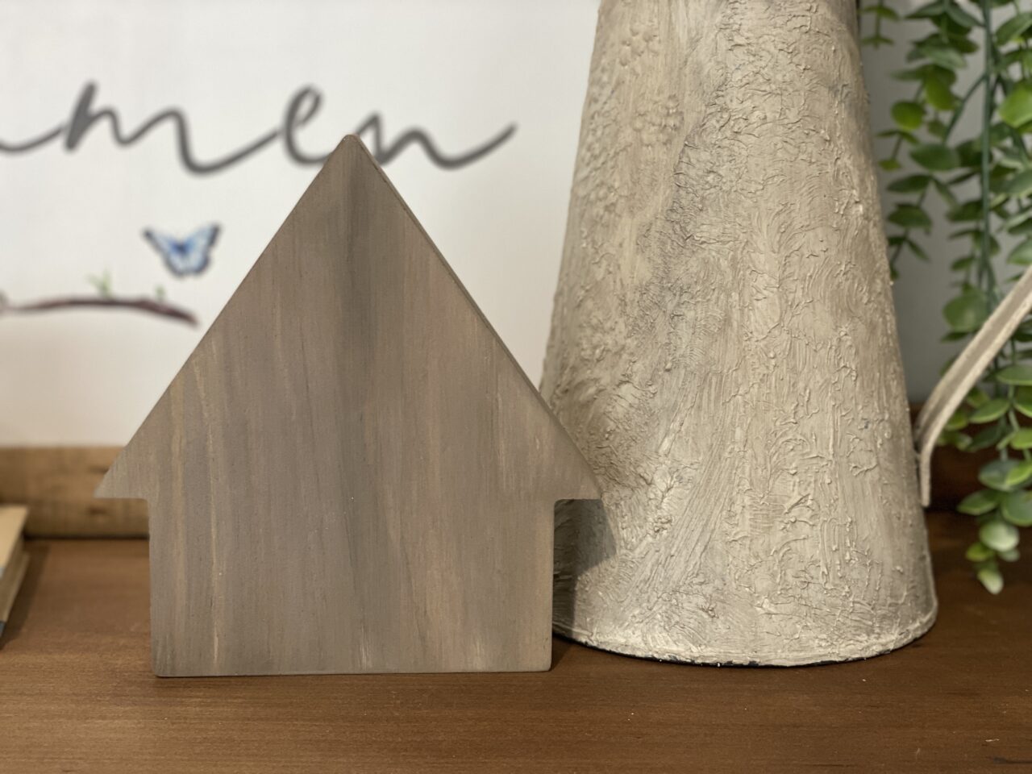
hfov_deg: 36.8
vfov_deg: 28.0
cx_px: 516
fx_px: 1550
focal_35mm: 52
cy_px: 387
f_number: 2
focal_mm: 6
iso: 200
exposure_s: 1/33
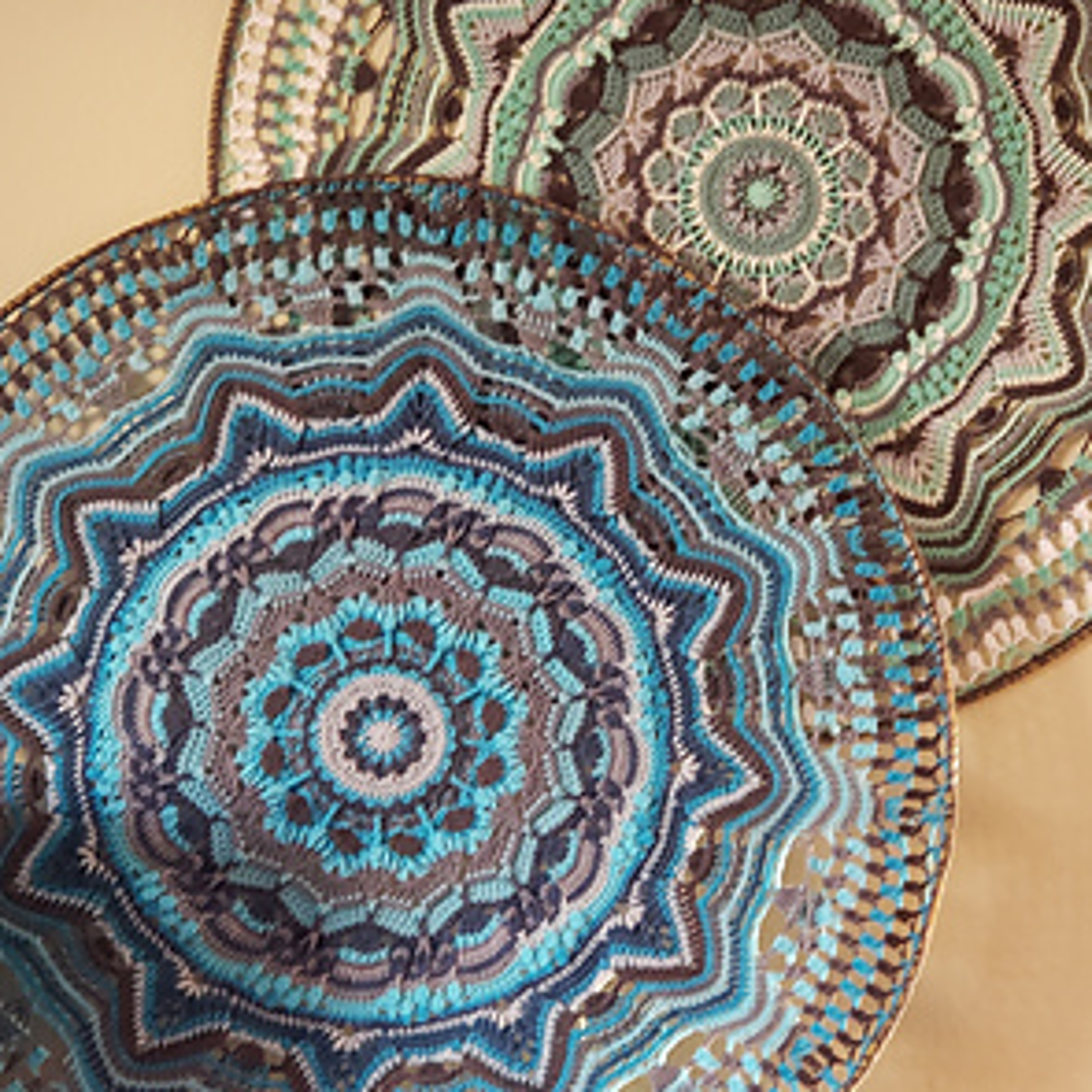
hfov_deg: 22.2
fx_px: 2784
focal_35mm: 78
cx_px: 561
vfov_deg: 22.2
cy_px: 433
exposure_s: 1/15
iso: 400
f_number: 2.4
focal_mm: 6
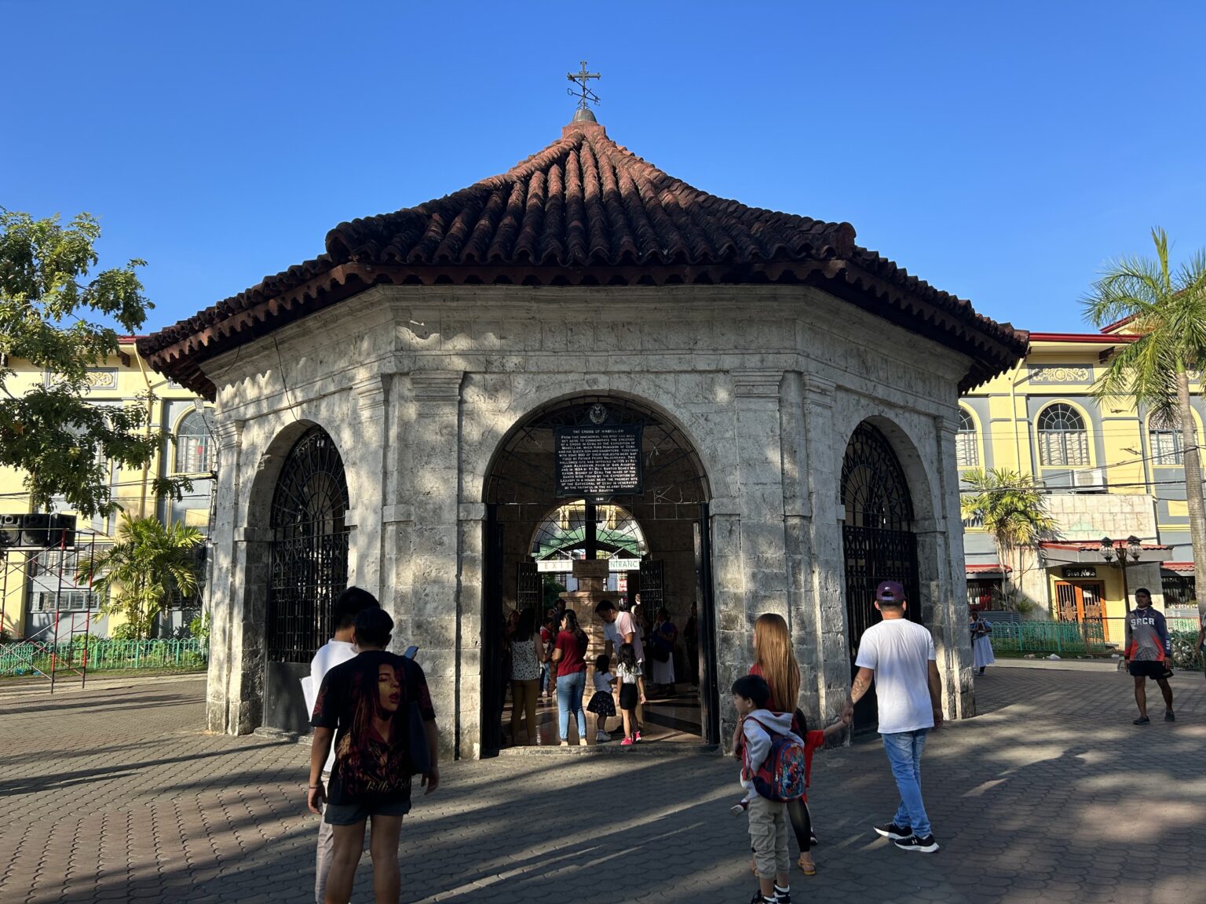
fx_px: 906
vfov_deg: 53.1
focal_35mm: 26
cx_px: 603
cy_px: 452
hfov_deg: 67.3
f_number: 1.5
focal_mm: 5.7
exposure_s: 1/1779
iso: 50
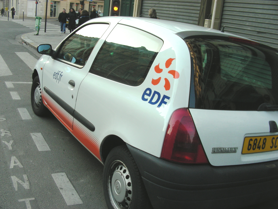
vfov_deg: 37.7
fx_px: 305
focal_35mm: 38
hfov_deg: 49.0
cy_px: 104
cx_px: 139
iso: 100
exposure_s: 1/155
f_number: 4
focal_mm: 6.3
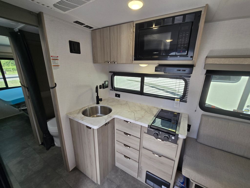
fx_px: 94
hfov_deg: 106.2
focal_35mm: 13
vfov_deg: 89.9
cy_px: 94
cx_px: 125
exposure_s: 1/131
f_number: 2.2
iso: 50
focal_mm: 2.2
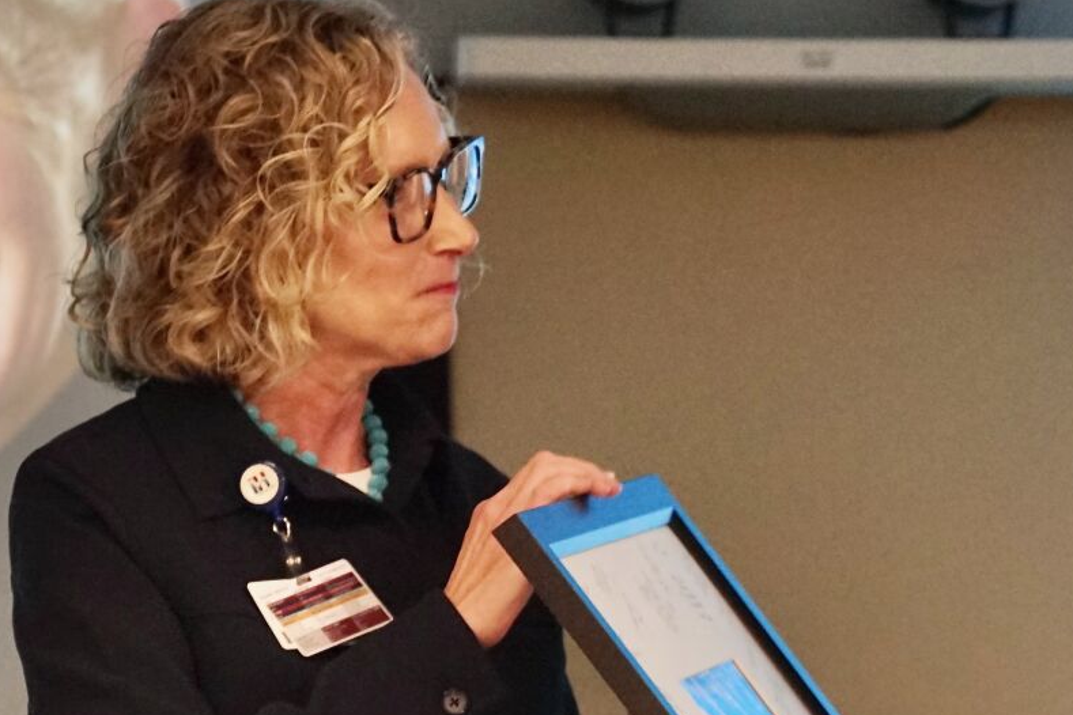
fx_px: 10193
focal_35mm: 342
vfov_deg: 4.0
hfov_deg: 6.0
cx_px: 791
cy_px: 619
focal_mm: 153
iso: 3200
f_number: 5
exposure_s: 1/80
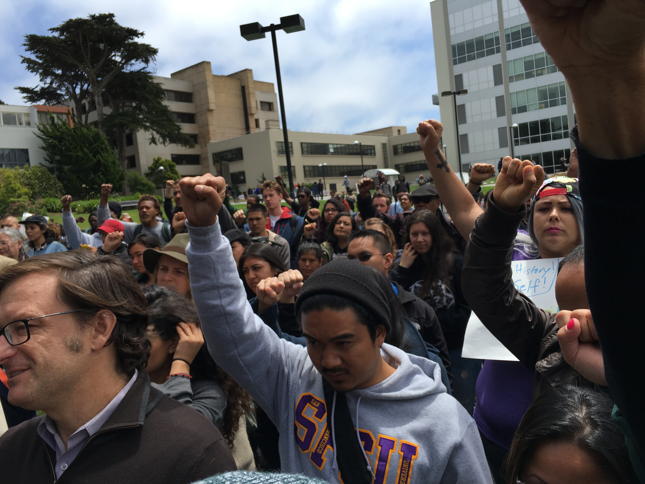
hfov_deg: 61.7
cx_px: 322
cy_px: 242
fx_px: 540
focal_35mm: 29
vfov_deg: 48.2
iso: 25
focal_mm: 4.15
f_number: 2.2
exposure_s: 1/1326
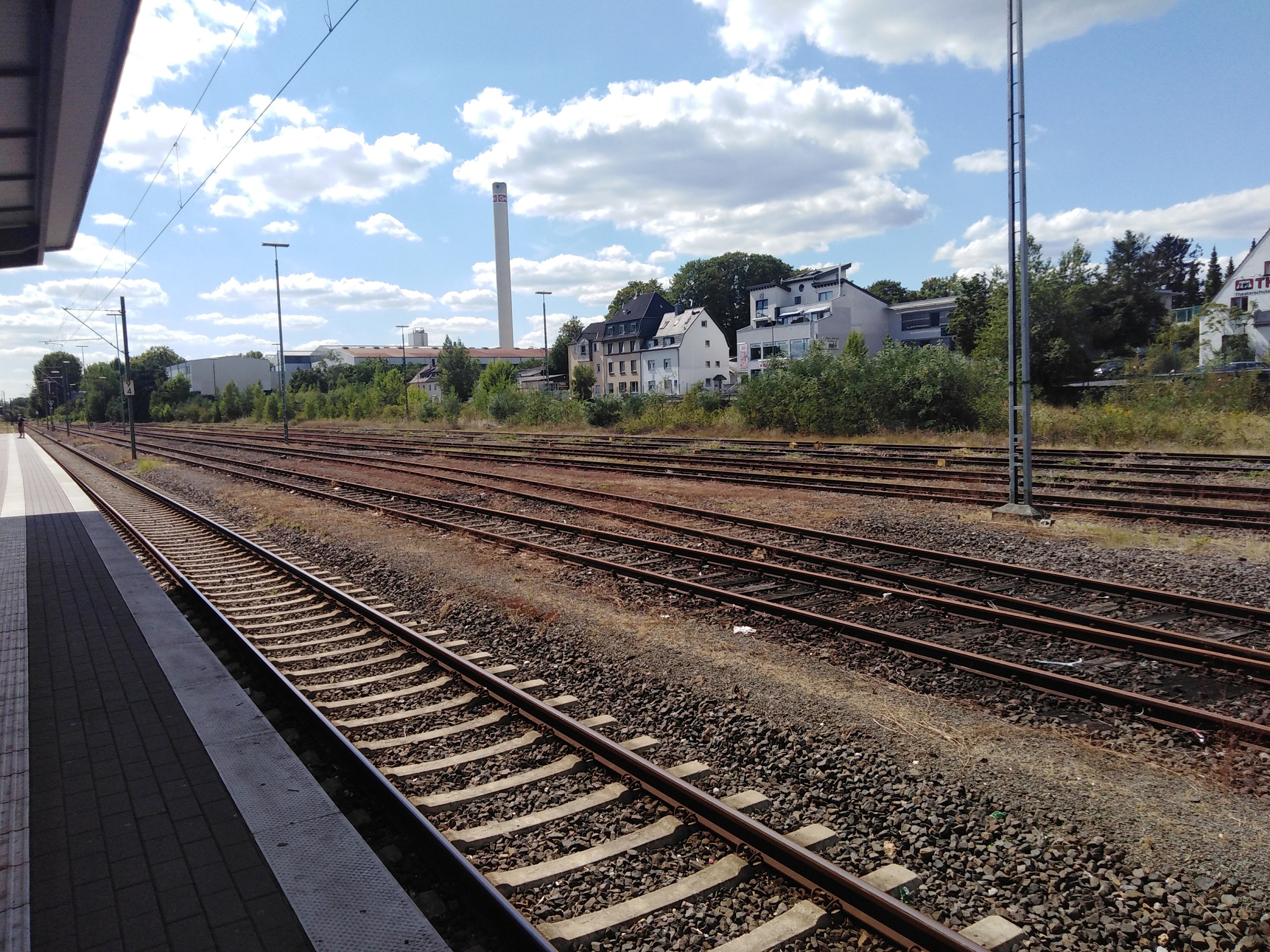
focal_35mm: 26
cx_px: 635
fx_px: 954
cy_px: 476
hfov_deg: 67.3
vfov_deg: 53.1
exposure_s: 1/1301
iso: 100
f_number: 2.2
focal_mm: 3.46
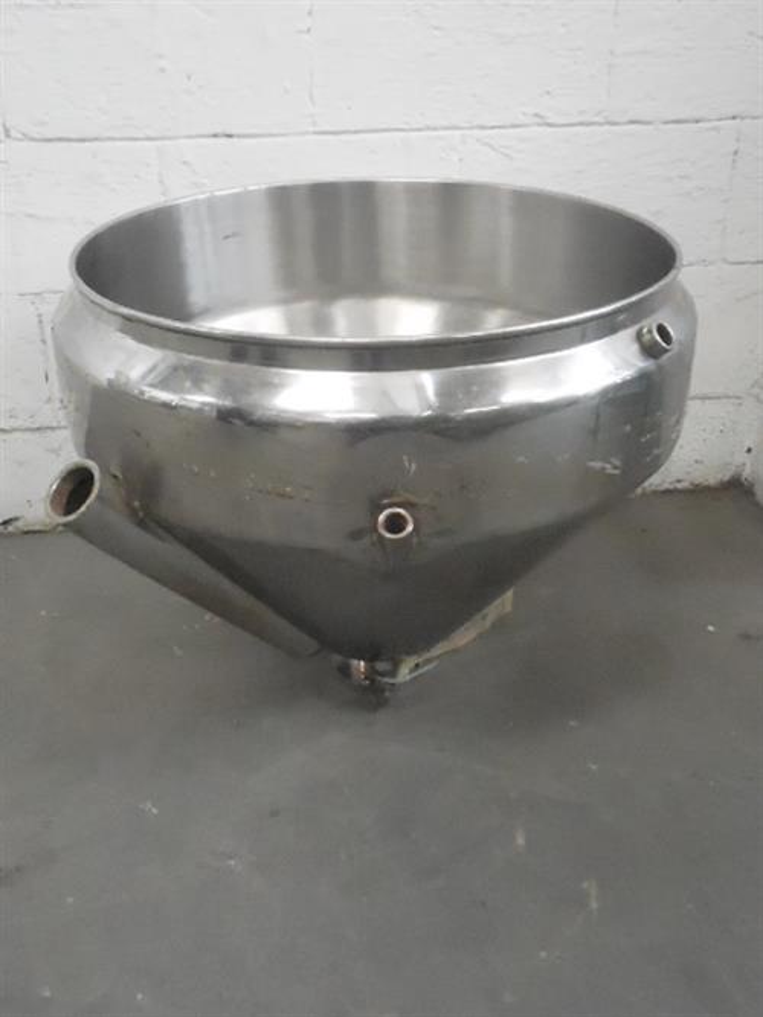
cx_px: 382
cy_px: 508
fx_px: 1000
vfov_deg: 54.0
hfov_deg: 41.8
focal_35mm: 34
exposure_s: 1/80
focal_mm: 6
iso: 3200
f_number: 4.2
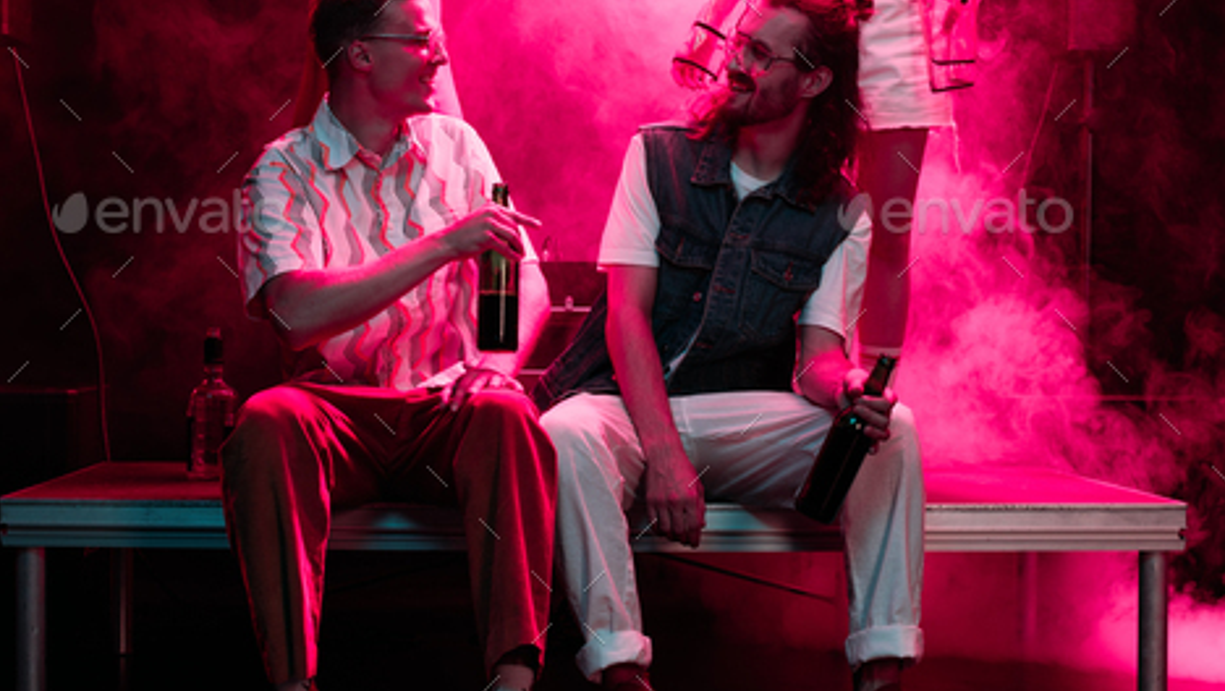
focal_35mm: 66
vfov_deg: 18.3
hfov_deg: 31.8
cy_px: 338
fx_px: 2145
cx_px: 555
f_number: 4
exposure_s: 1/200
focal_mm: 50
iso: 200
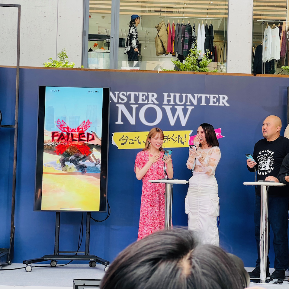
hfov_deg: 19.0
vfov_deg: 19.1
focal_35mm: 91
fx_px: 860
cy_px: 145
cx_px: 187
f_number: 2.8
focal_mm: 9
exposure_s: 1/121
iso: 50
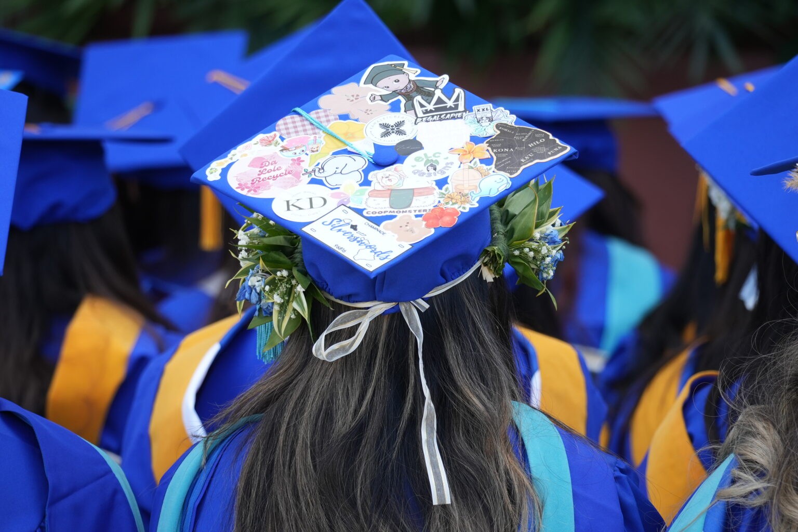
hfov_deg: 6.9
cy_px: 266
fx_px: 6649
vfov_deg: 4.6
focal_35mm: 300
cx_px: 399
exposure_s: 1/320
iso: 500
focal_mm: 200
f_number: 6.3
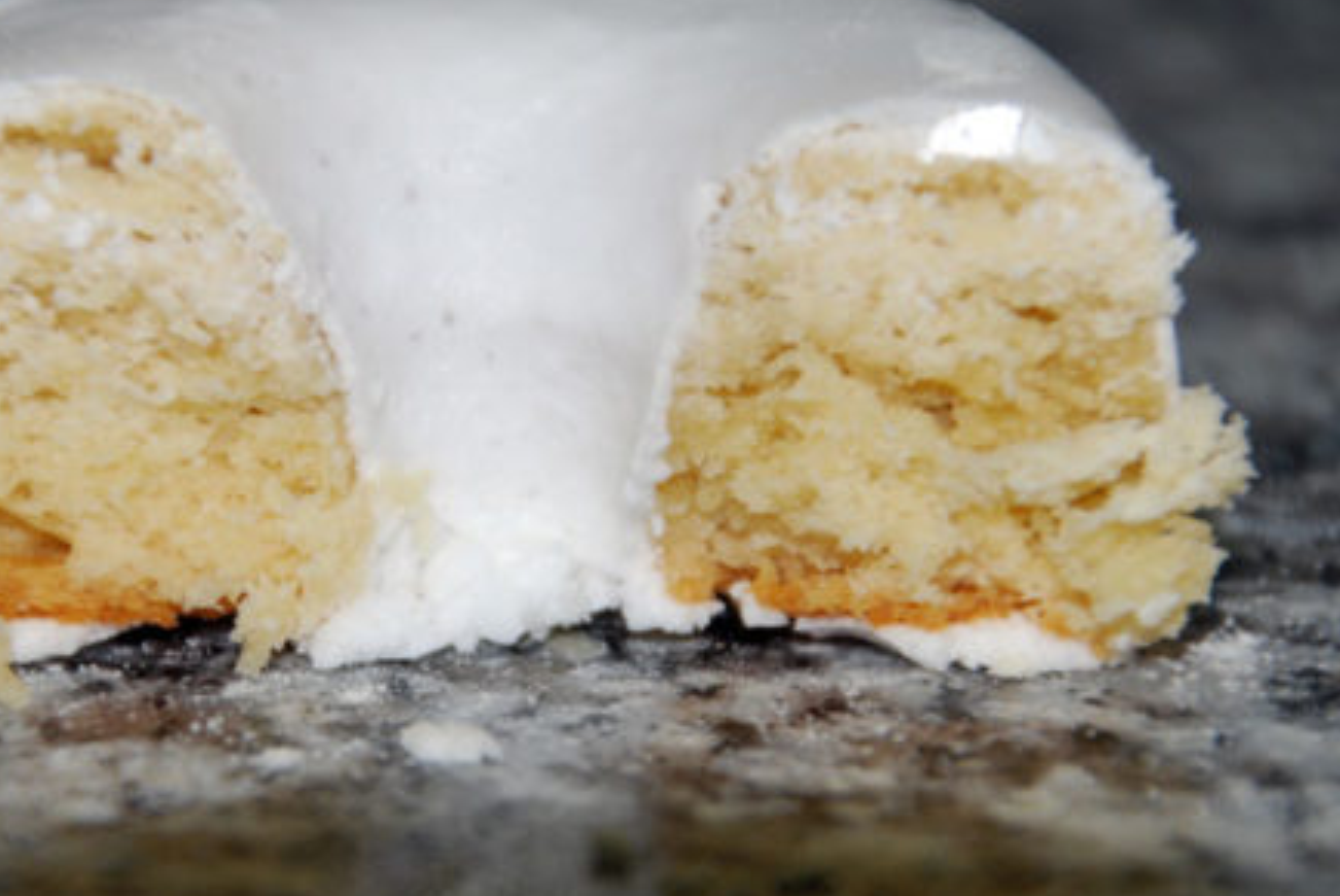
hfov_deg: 3.7
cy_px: 446
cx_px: 516
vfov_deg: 2.5
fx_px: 20858
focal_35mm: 560
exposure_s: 1/60
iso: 200
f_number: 6.3
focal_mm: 270
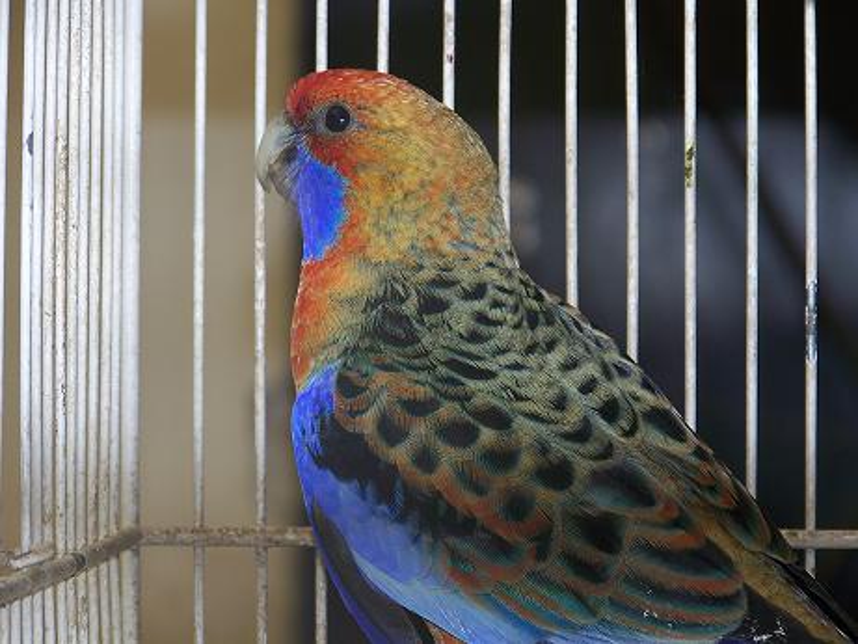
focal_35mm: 222
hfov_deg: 8.9
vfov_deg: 6.7
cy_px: 322
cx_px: 429
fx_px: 5504
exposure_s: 1/50
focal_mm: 35.7
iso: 64
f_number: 3.6
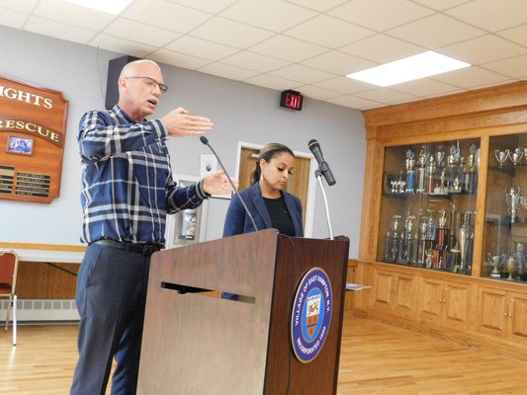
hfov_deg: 51.3
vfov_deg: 39.7
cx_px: 264
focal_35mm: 36
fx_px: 548
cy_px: 198
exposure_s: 1/60
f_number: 3.5
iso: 800
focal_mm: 6.3
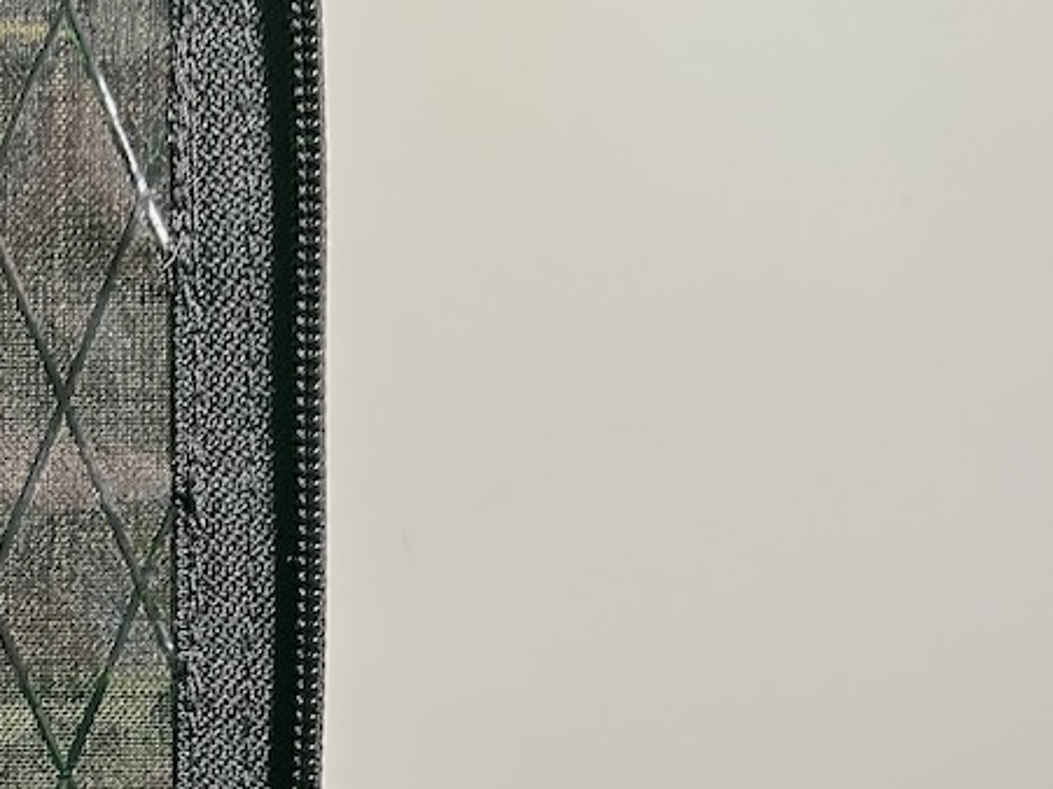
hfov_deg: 31.2
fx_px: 1794
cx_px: 103
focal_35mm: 59
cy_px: 630
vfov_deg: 24.4
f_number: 1.5
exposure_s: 1/60
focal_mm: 5.7
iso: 100
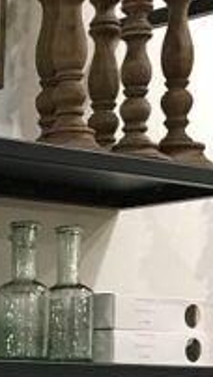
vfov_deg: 12.9
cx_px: -235
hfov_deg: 7.3
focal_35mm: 160
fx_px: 1603
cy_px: 508
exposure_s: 1/30
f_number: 2.2
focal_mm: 4.15
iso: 100
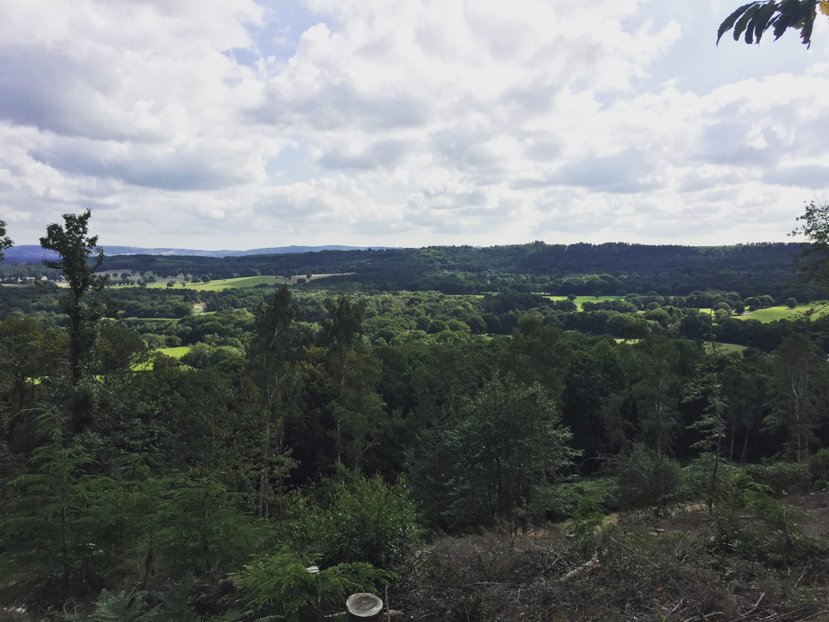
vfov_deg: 48.2
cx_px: 414
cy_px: 311
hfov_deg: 61.7
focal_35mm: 29
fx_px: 695
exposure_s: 1/3049
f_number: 2.2
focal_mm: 4.15
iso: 32
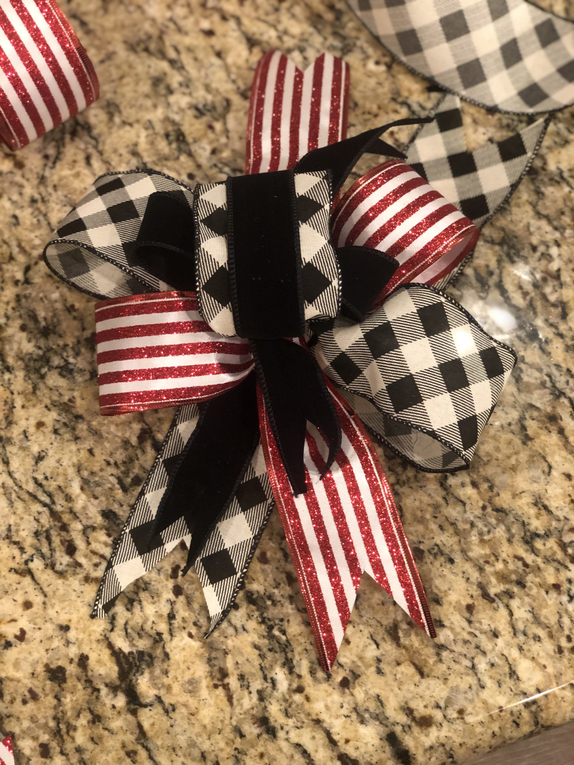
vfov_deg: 36.8
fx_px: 1150
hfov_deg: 28.0
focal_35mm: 52
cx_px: 287
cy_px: 382
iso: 160
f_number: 2.4
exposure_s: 1/17
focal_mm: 6
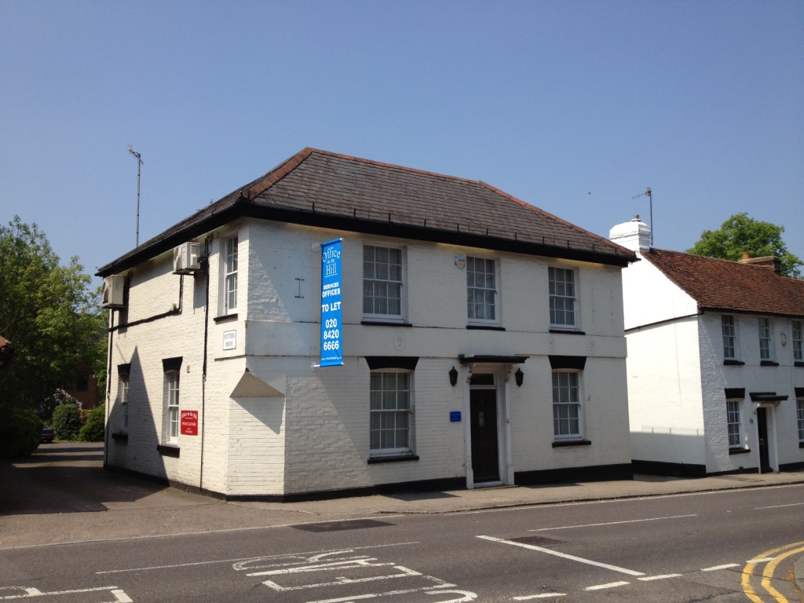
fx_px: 813
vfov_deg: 40.7
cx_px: 402
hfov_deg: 52.6
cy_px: 302
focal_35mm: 35
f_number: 2.4
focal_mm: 4.28
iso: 64
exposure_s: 1/2045
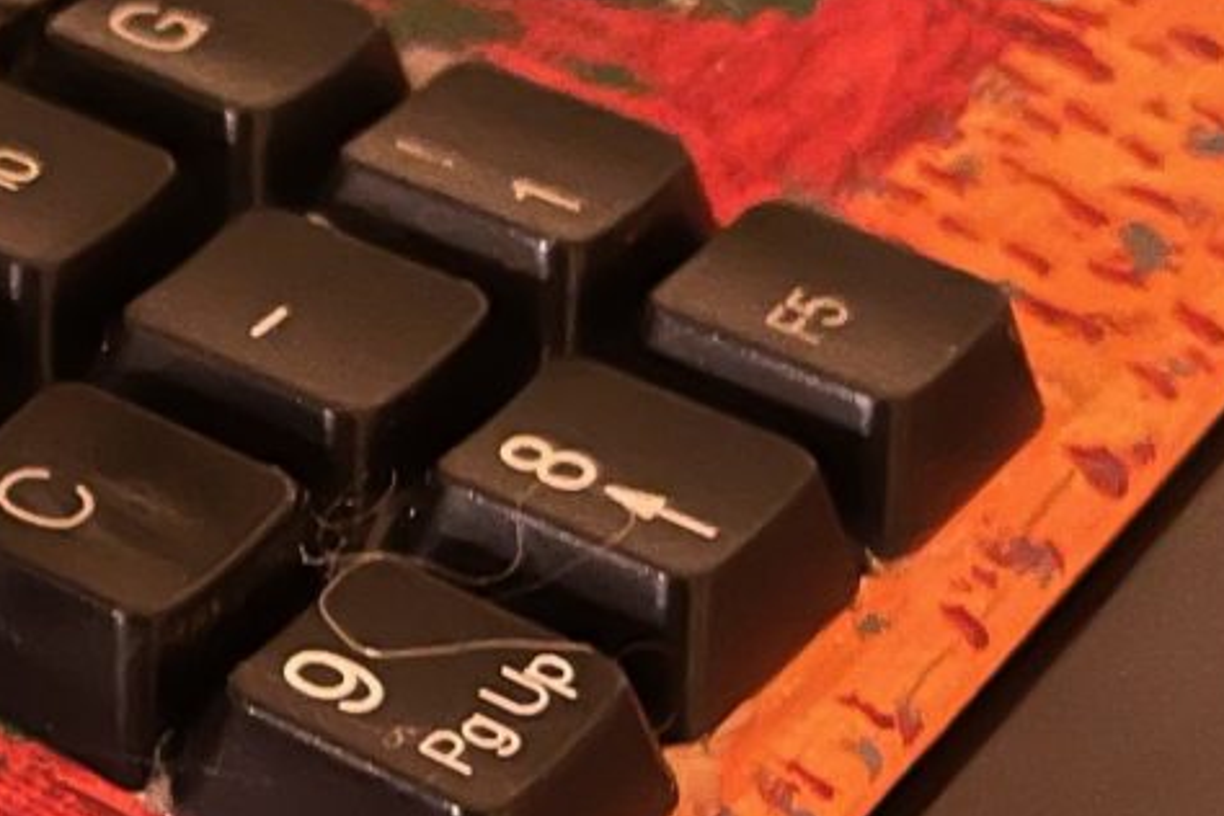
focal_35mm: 114
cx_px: -540
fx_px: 3876
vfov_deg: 11.9
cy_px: 749
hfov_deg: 16.5
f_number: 1.5
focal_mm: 5.7
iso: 640
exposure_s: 1/14
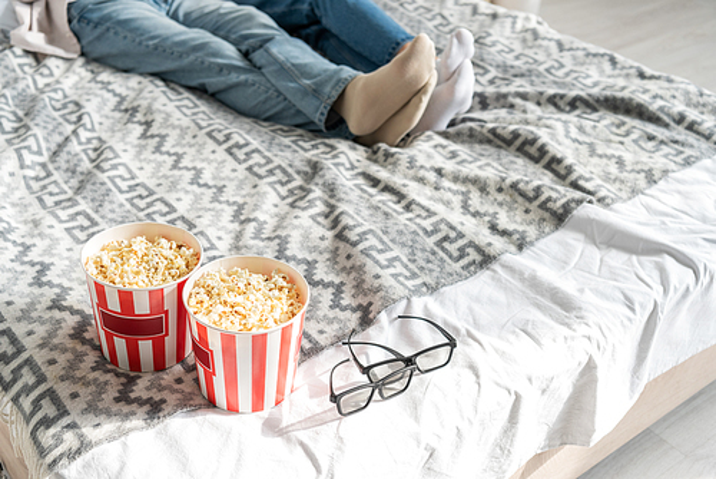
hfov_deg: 41.1
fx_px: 955
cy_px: 240
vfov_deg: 28.1
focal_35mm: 48
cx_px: 358
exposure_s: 1/160
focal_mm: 48
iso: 320
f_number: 4
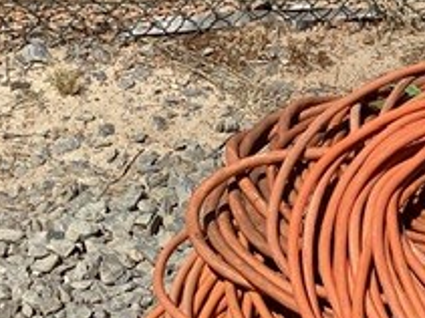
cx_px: 556
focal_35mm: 94
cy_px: 314
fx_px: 1153
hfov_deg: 19.3
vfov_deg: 15.4
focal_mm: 3.3
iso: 25
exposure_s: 1/2037
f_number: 2.4
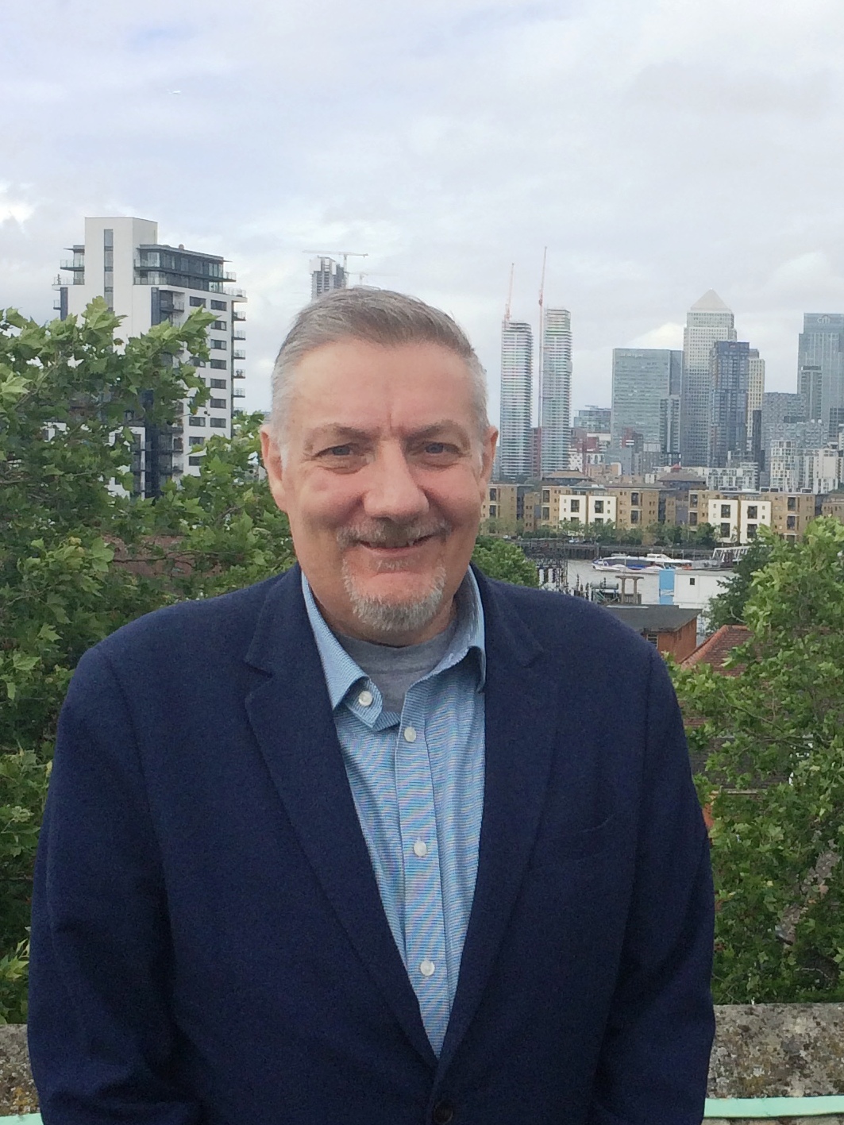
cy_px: 562
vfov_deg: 61.7
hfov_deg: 48.2
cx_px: 422
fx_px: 943
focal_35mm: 29
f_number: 2.2
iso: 32
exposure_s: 1/2160
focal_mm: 4.15
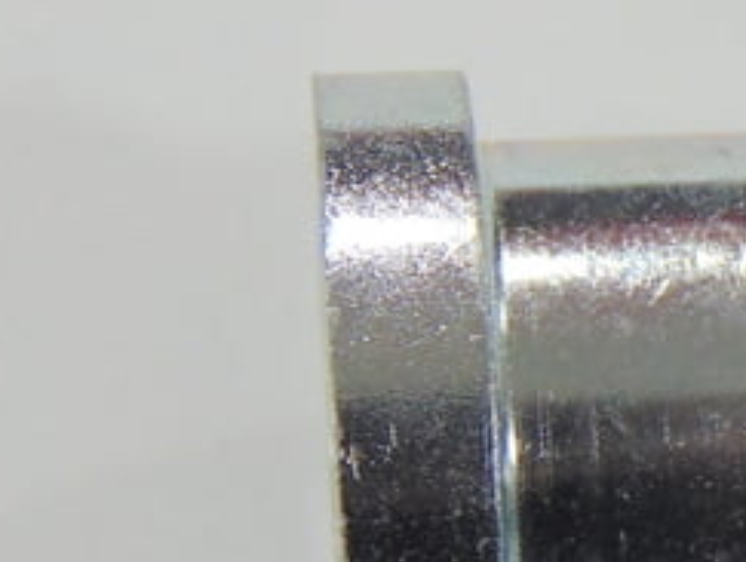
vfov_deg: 9.1
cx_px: 1071
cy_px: 404
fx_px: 3540
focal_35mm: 164
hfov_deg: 11.6
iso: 100
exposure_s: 1/30
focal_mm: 7.6
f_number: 3.3
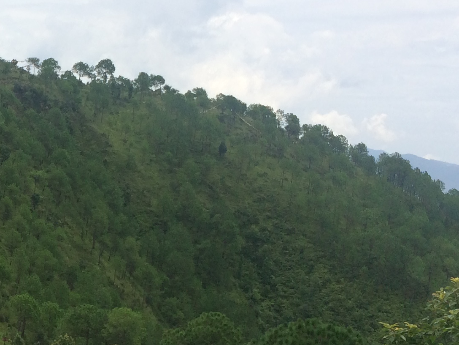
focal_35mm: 87
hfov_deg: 20.9
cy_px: 219
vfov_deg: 16.9
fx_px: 1154
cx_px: -104
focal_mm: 4.15
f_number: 2.2
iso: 32
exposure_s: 1/2564
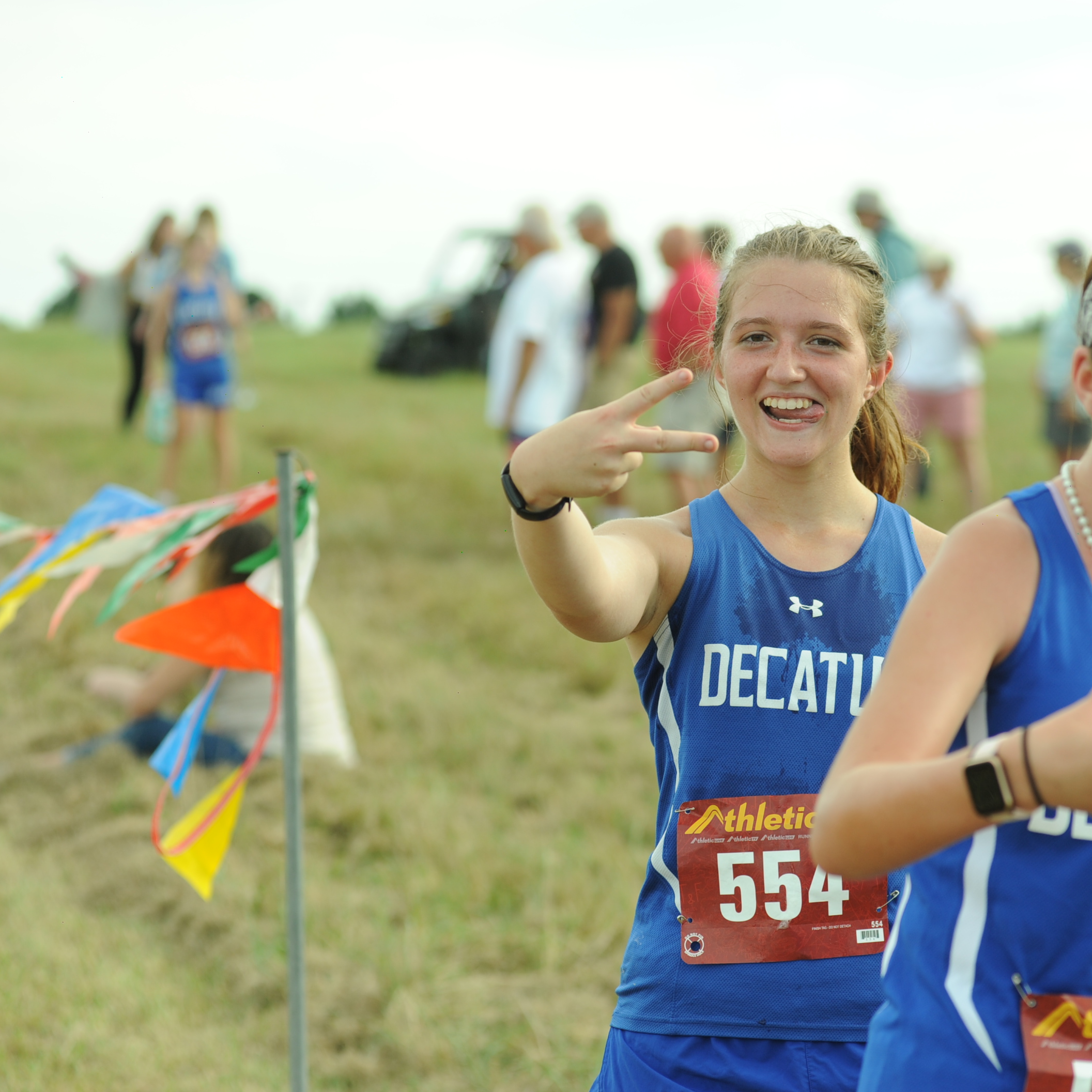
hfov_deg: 13.6
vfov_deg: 13.6
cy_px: 546
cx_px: 779
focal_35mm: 128
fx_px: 4568
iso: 320
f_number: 3.5
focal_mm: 100
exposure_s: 1/1250
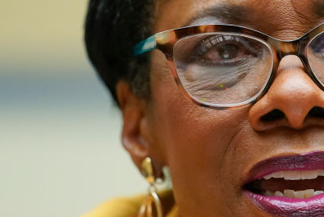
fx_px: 4665
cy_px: 97
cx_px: 287
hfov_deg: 4.0
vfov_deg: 2.7
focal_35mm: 518
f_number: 2.8
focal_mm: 200
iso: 4000
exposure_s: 1/640
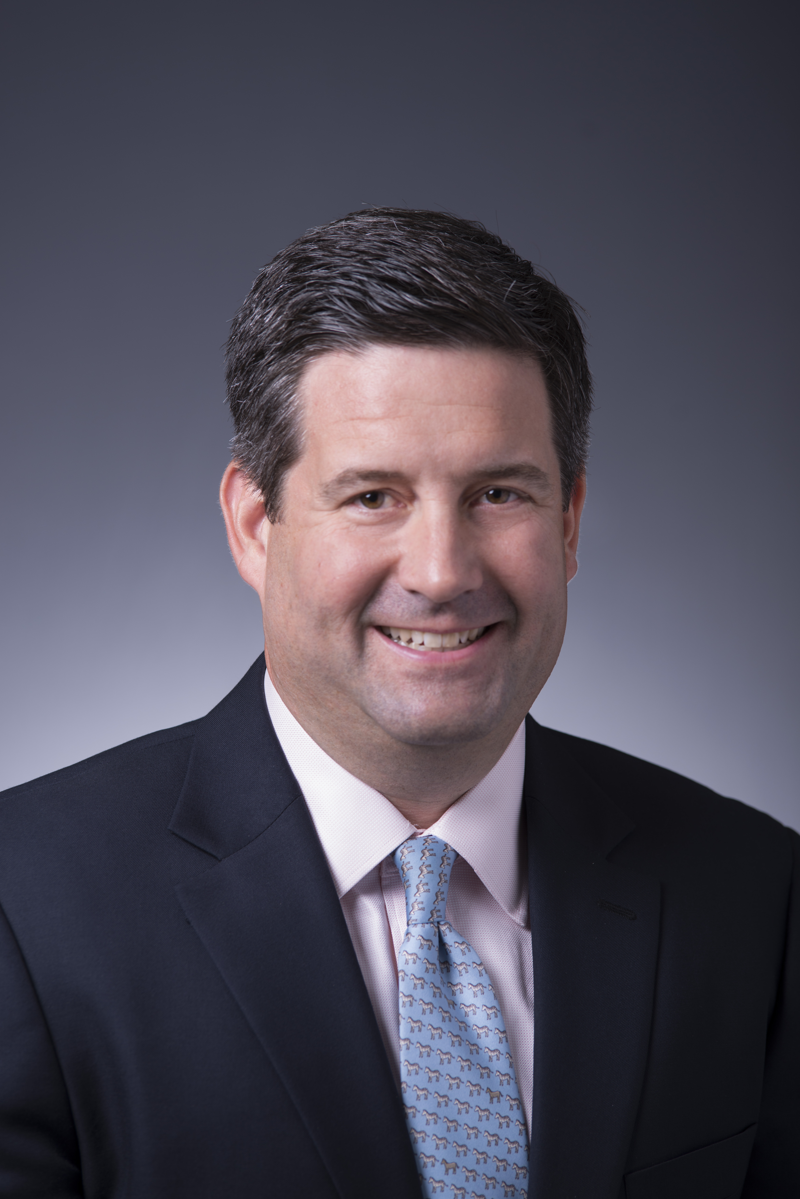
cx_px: 385
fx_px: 6095
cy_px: 592
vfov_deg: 11.2
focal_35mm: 183
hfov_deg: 7.5
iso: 64
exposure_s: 1/125
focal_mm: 175
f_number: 5
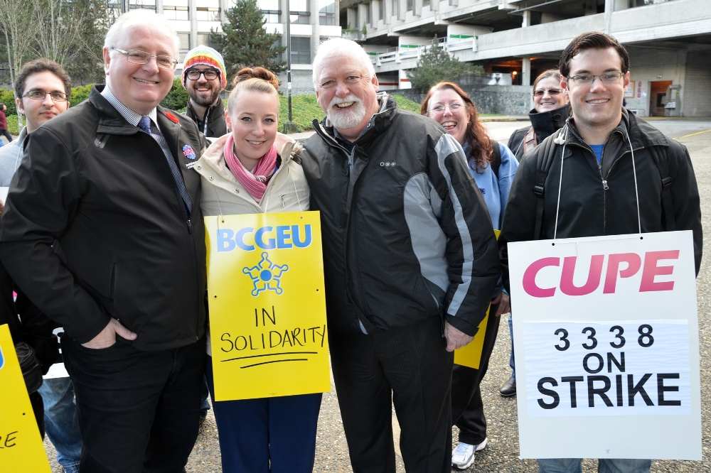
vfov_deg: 47.9
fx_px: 533
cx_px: 356
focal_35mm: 27
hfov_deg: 67.4
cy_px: 236
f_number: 5.6
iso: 250
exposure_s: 1/40
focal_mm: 18
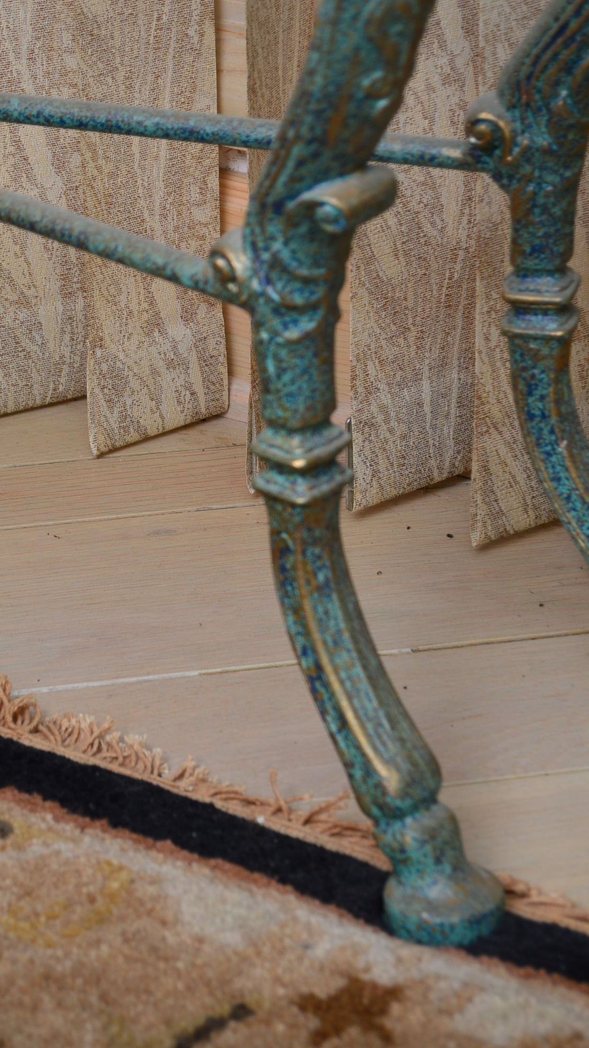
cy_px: 520
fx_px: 3304
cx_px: 225
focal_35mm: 119
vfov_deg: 18.0
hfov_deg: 10.2
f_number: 5.6
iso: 200
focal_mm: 50
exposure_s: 1/200
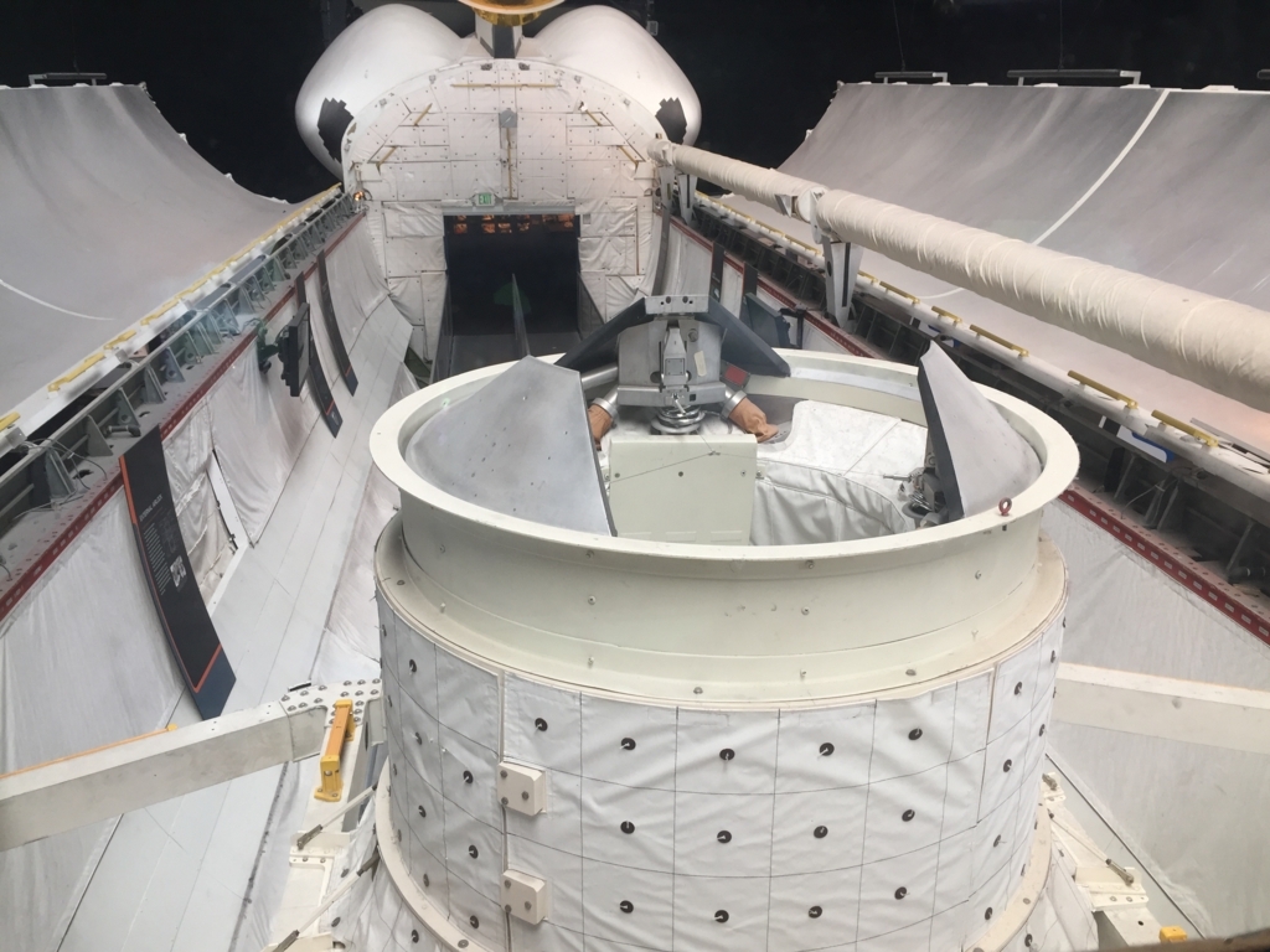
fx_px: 1064
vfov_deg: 48.2
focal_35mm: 29
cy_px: 476
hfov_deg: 61.7
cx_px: 635
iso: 50
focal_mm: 4.15
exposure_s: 1/120
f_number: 2.2
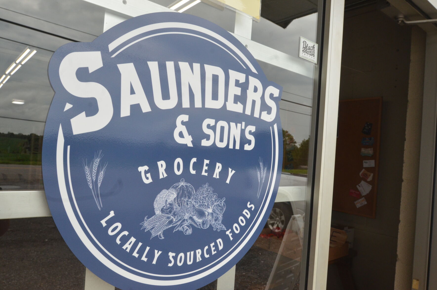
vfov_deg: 45.5
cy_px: 145
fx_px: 345
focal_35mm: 28
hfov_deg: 64.7
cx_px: 218
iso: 1000
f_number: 10
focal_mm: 19
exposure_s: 1/400
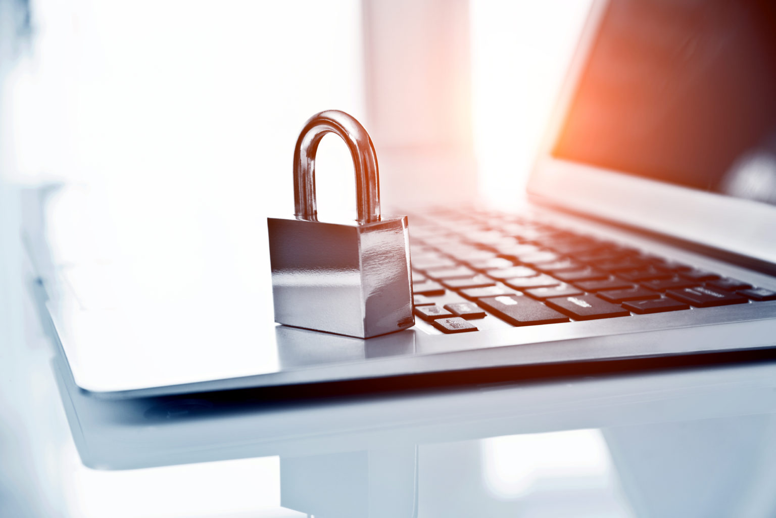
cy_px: 259
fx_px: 1768
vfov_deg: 16.7
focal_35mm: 82
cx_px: 388
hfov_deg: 24.8
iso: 200
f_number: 5.6
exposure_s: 1/60
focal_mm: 82
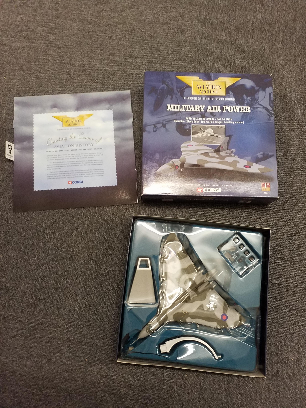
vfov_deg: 65.3
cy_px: 204
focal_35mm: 27
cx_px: 153
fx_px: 318
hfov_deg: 51.4
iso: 160
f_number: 1.9
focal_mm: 3.6
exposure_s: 1/33
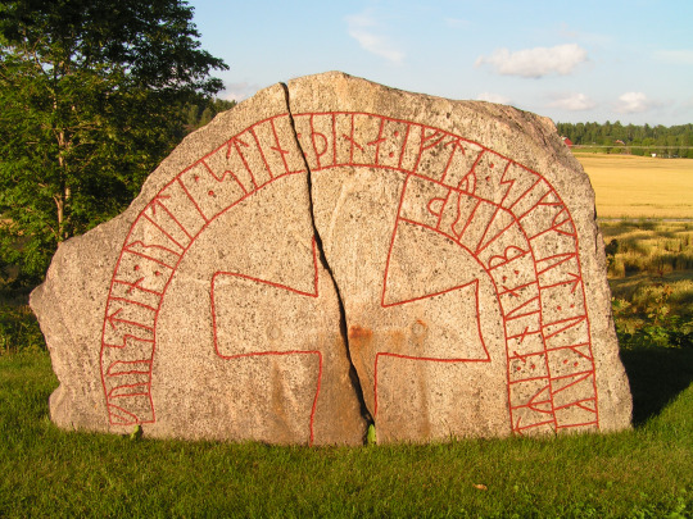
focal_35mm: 38
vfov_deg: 37.7
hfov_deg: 49.0
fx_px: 761
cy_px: 260
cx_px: 346
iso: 50
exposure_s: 1/200
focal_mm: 6.3
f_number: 5.6
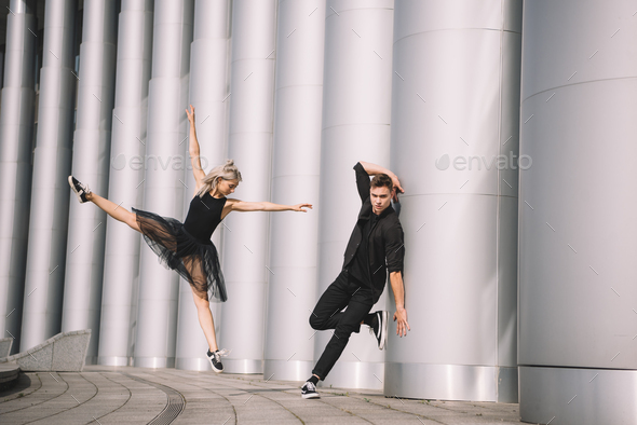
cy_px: 212
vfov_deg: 19.5
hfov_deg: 28.8
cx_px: 318
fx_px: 1239
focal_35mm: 70
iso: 160
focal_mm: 70
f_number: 3.5
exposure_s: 1/2500
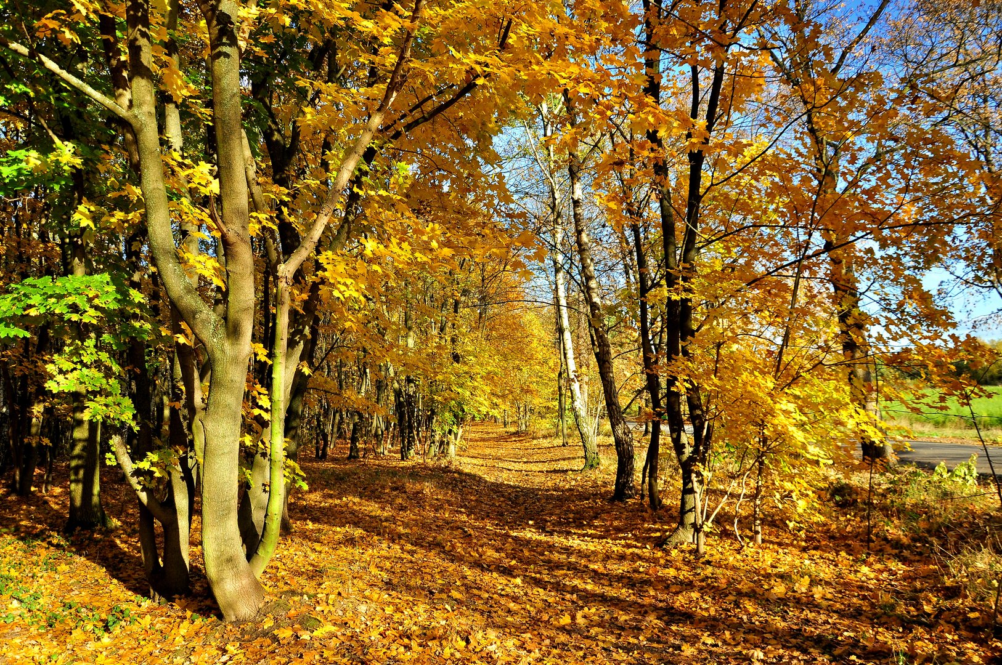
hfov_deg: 67.4
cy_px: 332
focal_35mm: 27
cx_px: 501
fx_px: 751
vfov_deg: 47.8
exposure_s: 1/350
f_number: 5.6
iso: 200
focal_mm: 18
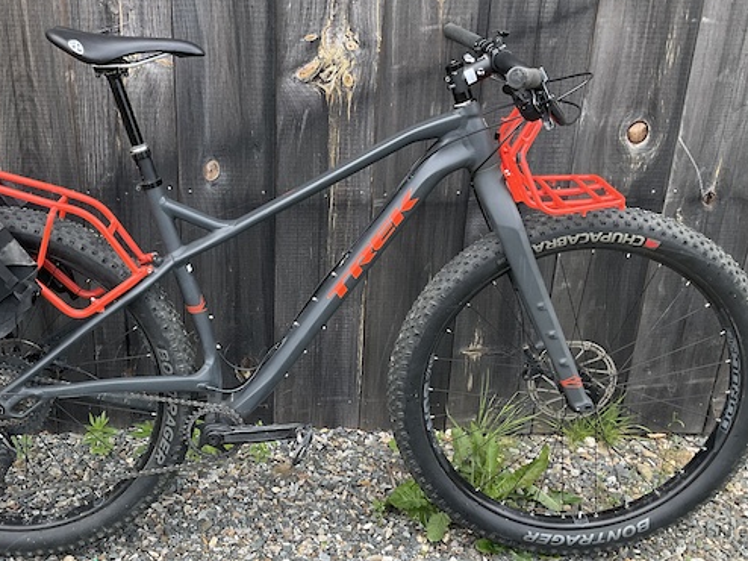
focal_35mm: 47
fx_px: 1015
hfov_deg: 40.1
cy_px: 314
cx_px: 274
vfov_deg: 30.8
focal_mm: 3
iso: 20
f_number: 1.8
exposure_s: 1/174
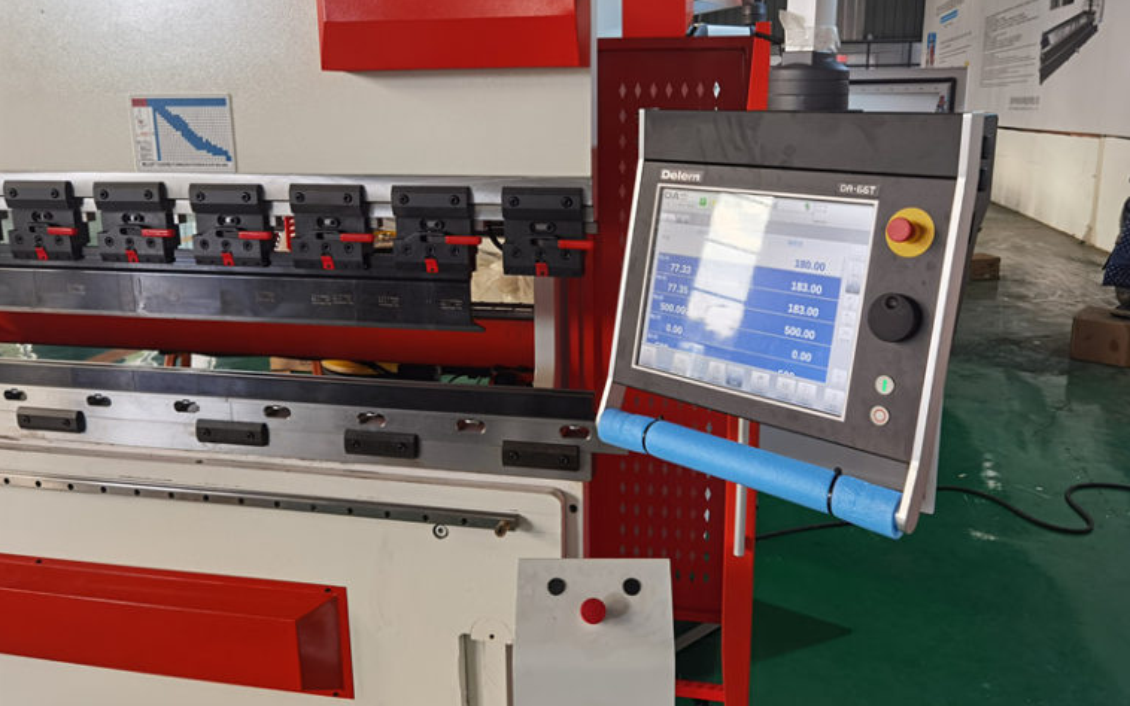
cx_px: 569
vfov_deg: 43.1
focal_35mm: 29
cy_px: 304
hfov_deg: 64.6
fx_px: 893
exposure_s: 1/58.8
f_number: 1.9
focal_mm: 6.71
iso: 50
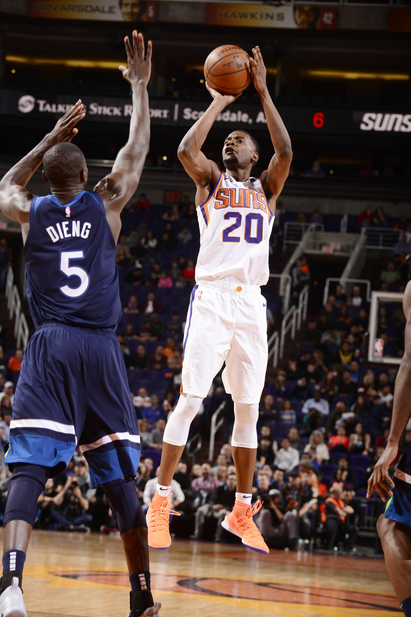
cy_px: 308
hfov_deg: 11.8
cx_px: 206
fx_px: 1985
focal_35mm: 116
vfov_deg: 17.6
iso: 250
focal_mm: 116
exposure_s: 1/250
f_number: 5.6
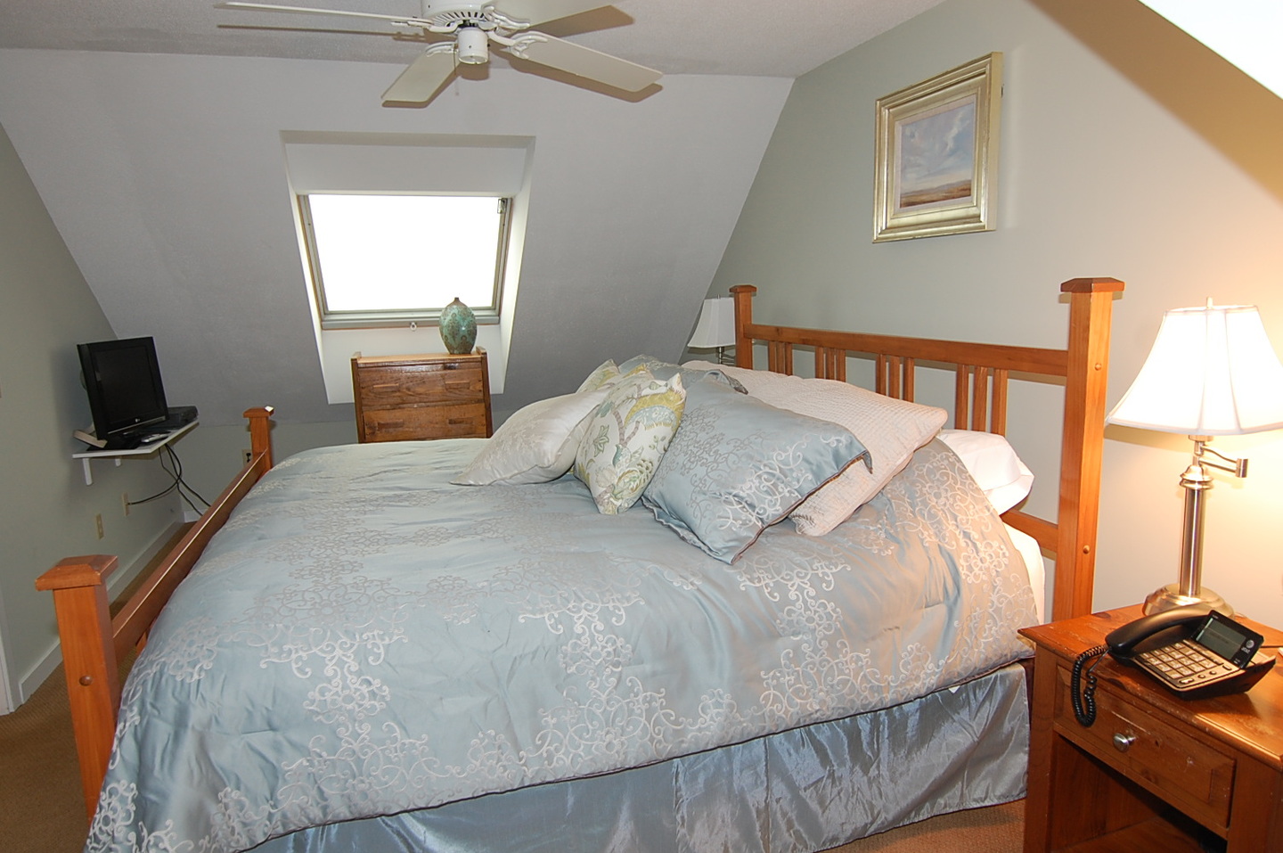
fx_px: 748
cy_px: 426
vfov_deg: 59.4
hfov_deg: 81.3
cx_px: 642
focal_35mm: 21
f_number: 4
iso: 400
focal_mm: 14
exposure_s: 1/60
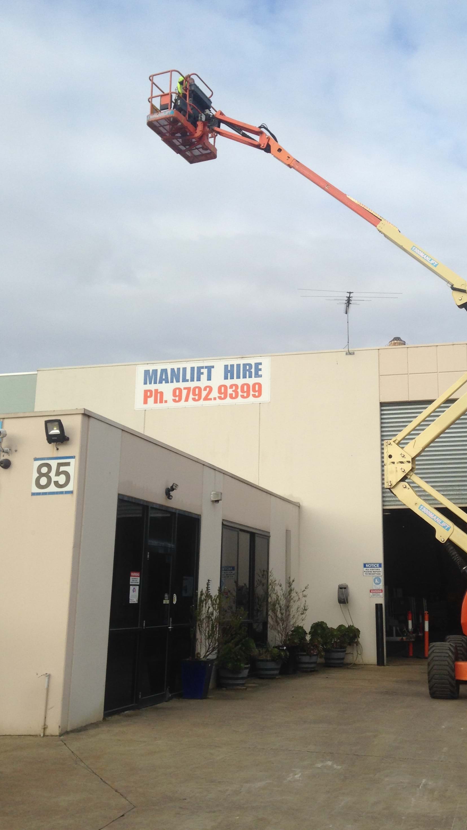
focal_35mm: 40
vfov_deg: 50.5
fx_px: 881
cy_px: 398
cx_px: 337
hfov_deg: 29.3
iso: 50
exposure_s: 1/1085
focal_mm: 4.12
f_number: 2.4
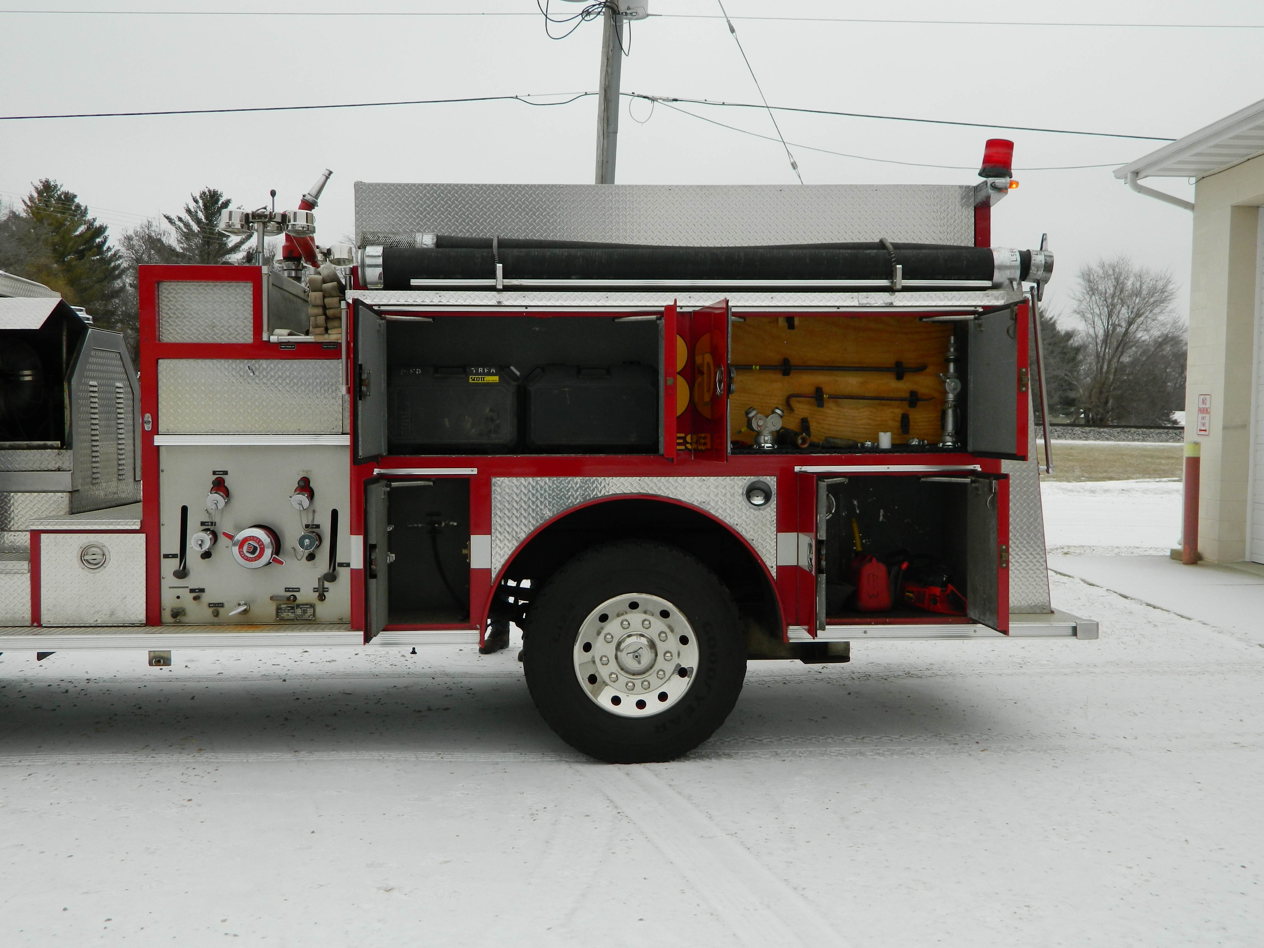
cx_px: 632
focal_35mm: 35
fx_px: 1278
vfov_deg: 40.7
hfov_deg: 52.6
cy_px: 474
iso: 80
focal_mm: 6.2
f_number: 3.3
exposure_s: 1/320
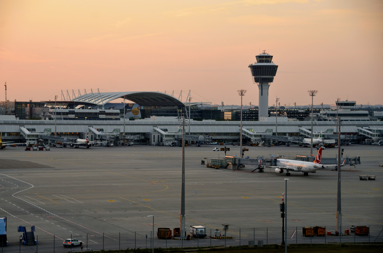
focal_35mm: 105
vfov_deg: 13.0
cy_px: 126
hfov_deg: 19.5
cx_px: 192
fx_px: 1115
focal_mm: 70
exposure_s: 1/80
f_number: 5.3
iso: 200
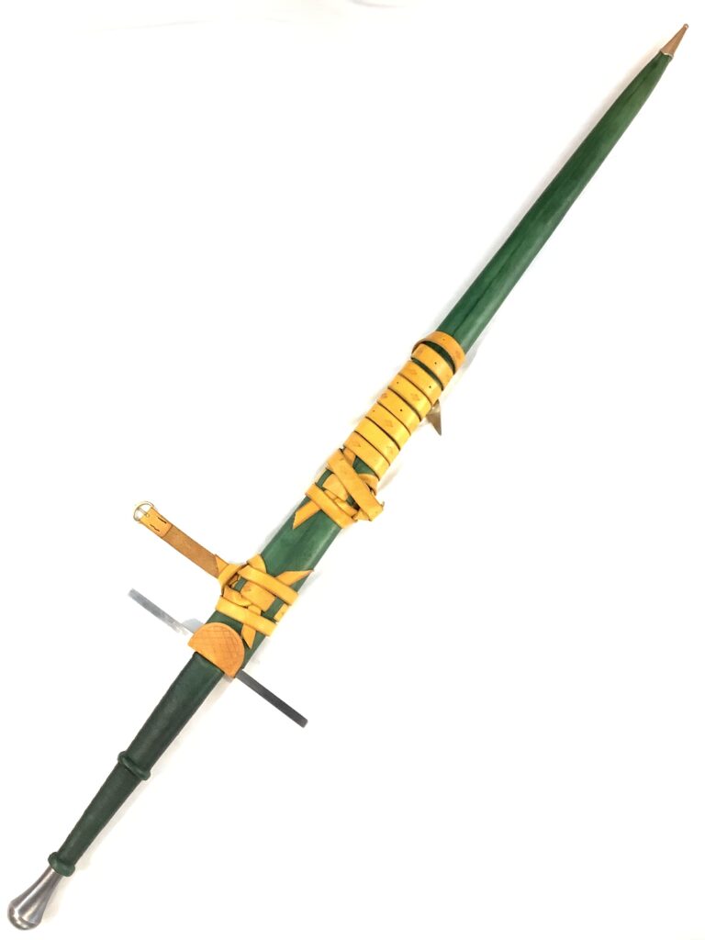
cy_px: 470
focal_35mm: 31
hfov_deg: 45.4
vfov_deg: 58.4
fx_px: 842
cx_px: 352
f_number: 2.4
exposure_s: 1/60
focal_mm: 3.3
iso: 250
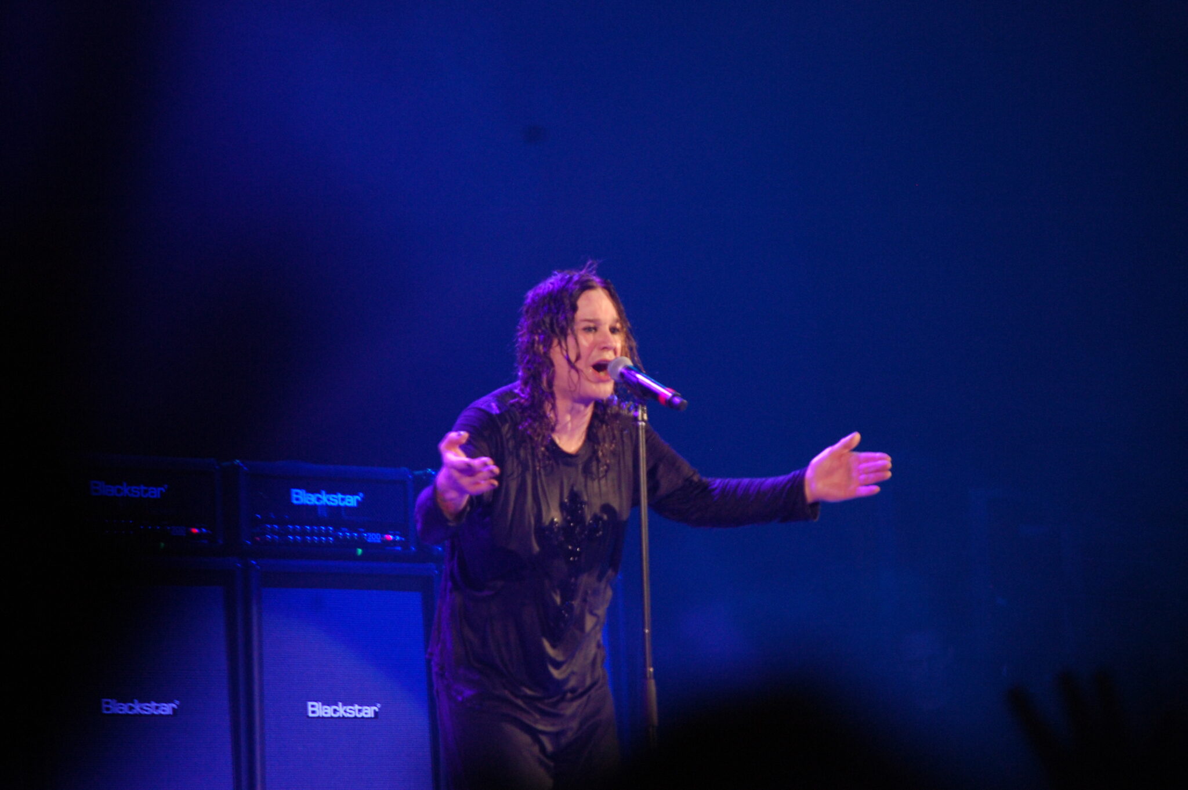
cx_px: 594
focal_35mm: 248
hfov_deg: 8.3
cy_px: 395
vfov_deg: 5.5
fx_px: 8161
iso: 800
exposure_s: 1/30
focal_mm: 165
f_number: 6.3
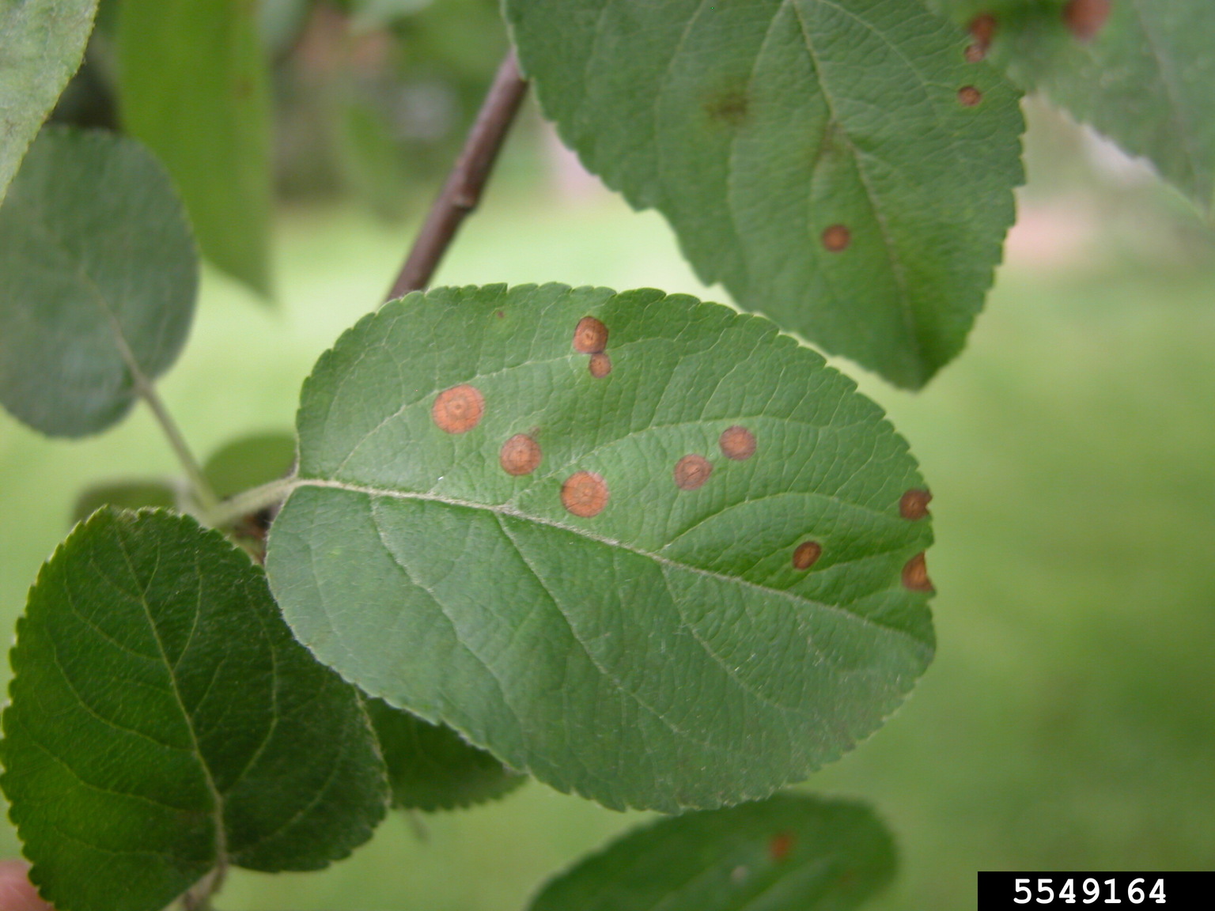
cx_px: 608
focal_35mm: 49
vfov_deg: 29.7
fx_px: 1720
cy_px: 456
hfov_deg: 38.9
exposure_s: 1/34.5
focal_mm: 12.7
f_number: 3
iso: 100
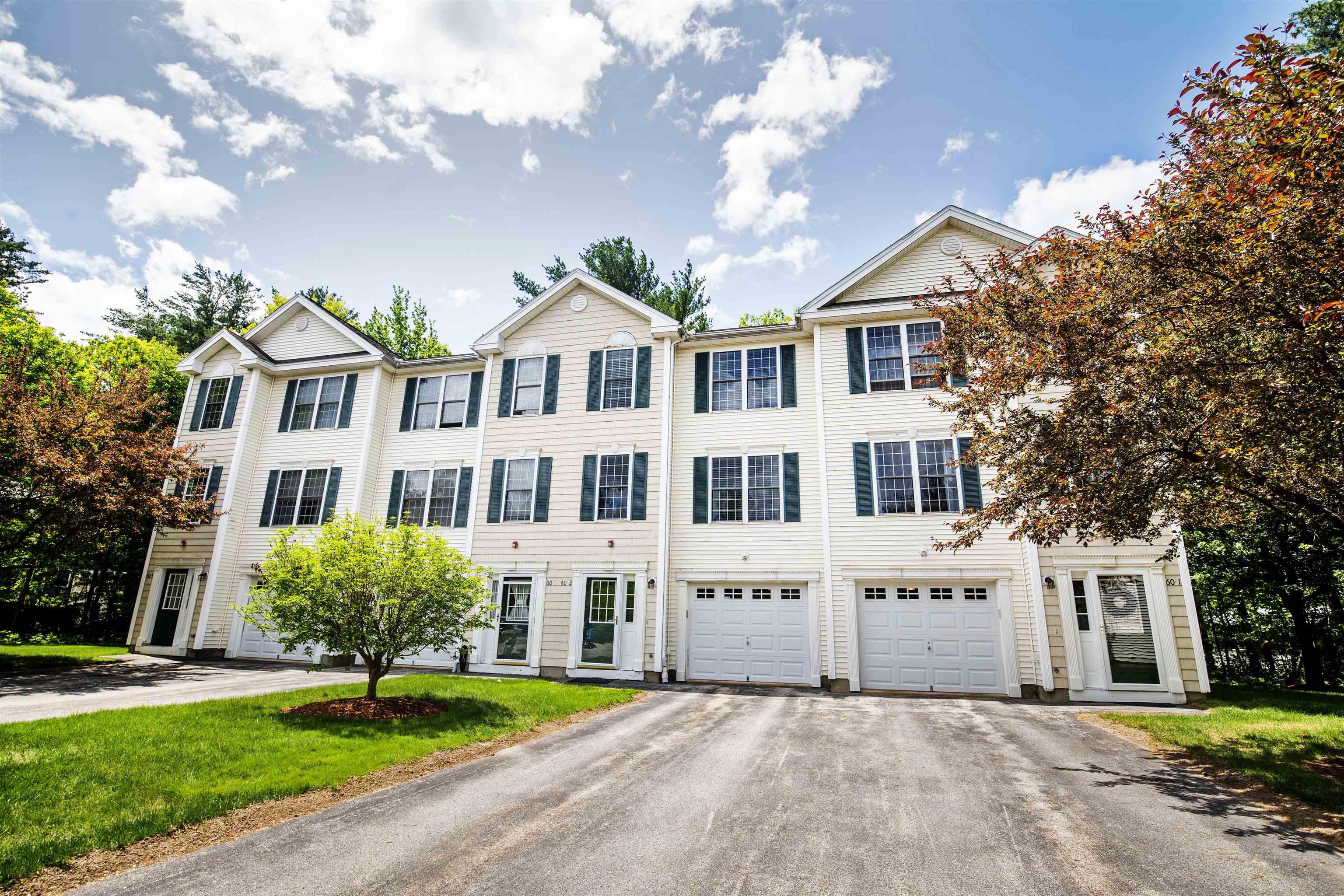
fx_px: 597
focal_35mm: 16
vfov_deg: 73.7
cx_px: 672
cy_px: 448
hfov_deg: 96.7
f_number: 9
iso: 100
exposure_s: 1/50
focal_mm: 16
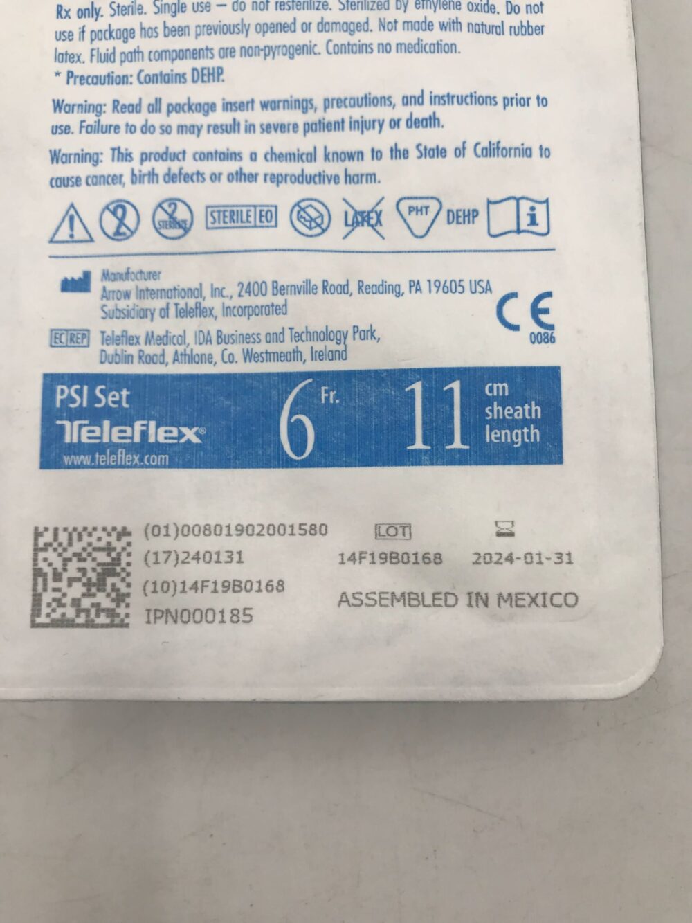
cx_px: 346
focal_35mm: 28
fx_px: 746
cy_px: 462
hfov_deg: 49.8
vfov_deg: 63.4
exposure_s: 1/286
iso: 20
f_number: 1.8
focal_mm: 3.99
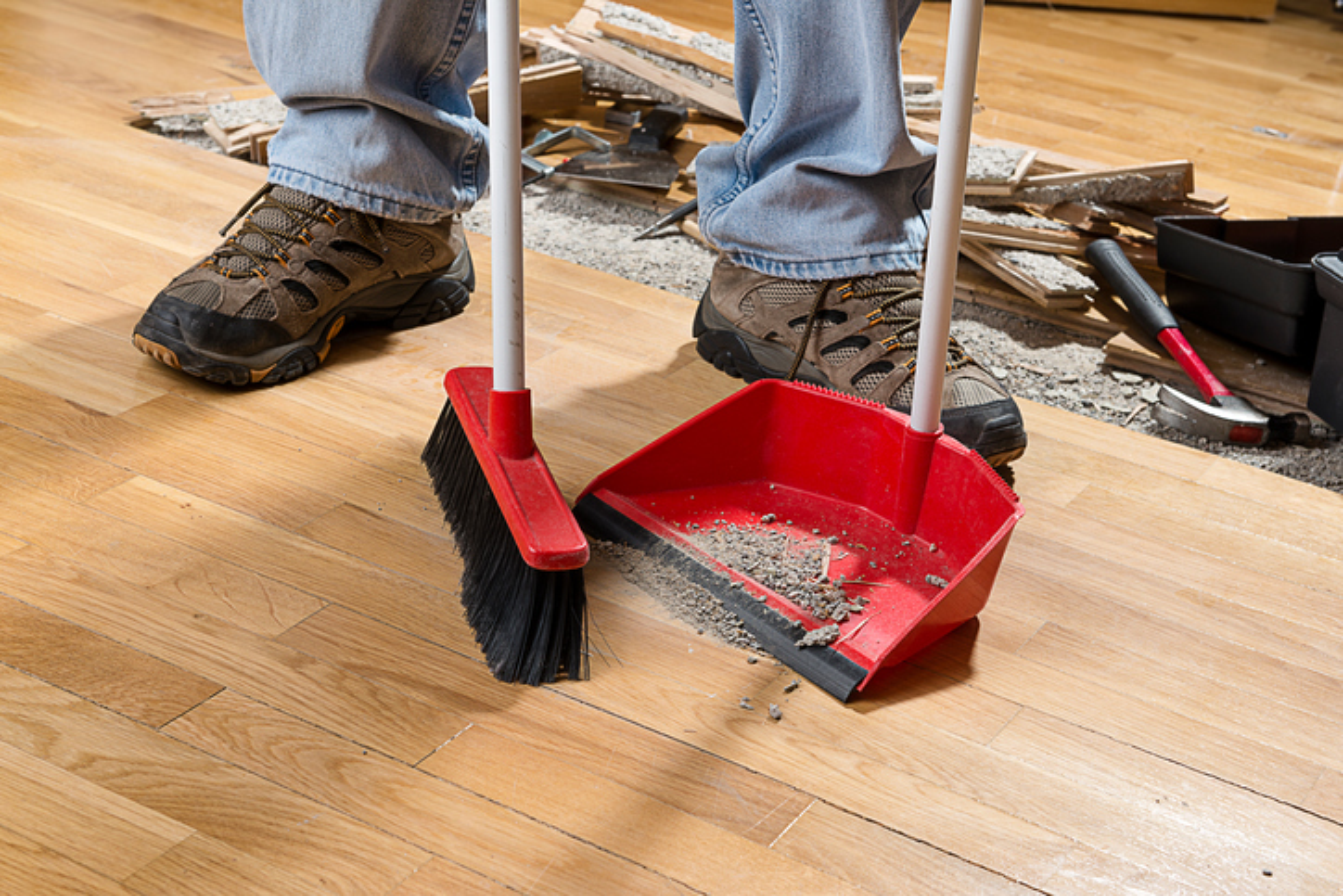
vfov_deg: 22.6
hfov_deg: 33.4
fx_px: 2239
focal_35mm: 60
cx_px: 672
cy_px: 448
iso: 100
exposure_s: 1/20
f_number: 11
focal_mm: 60
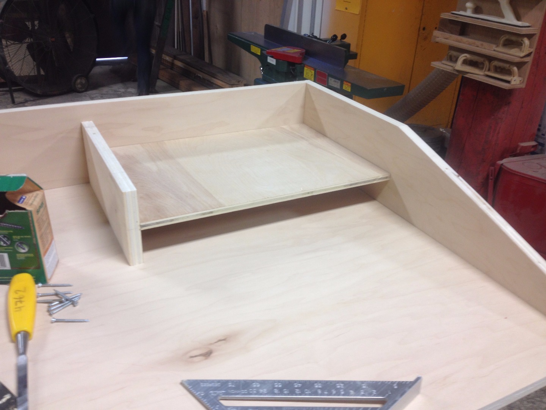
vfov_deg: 40.7
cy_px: 205
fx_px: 552
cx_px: 273
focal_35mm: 35
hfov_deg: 52.6
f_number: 2.4
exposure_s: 1/20
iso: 50
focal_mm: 4.28
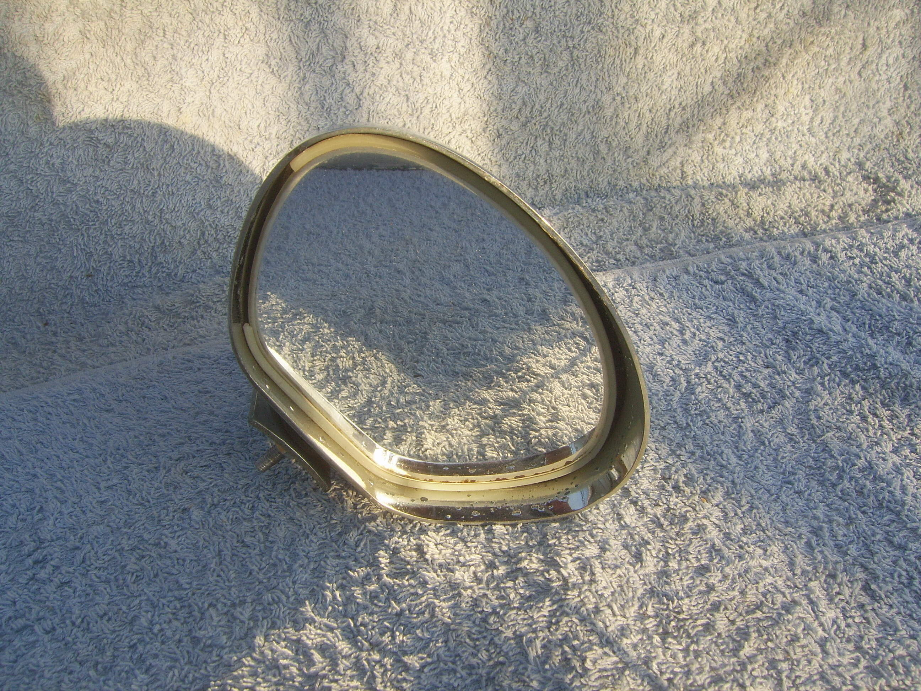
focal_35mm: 38
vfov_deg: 37.7
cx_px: 460
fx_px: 1011
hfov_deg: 49.0
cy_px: 346
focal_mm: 7.8
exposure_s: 1/80
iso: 50
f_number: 6.4
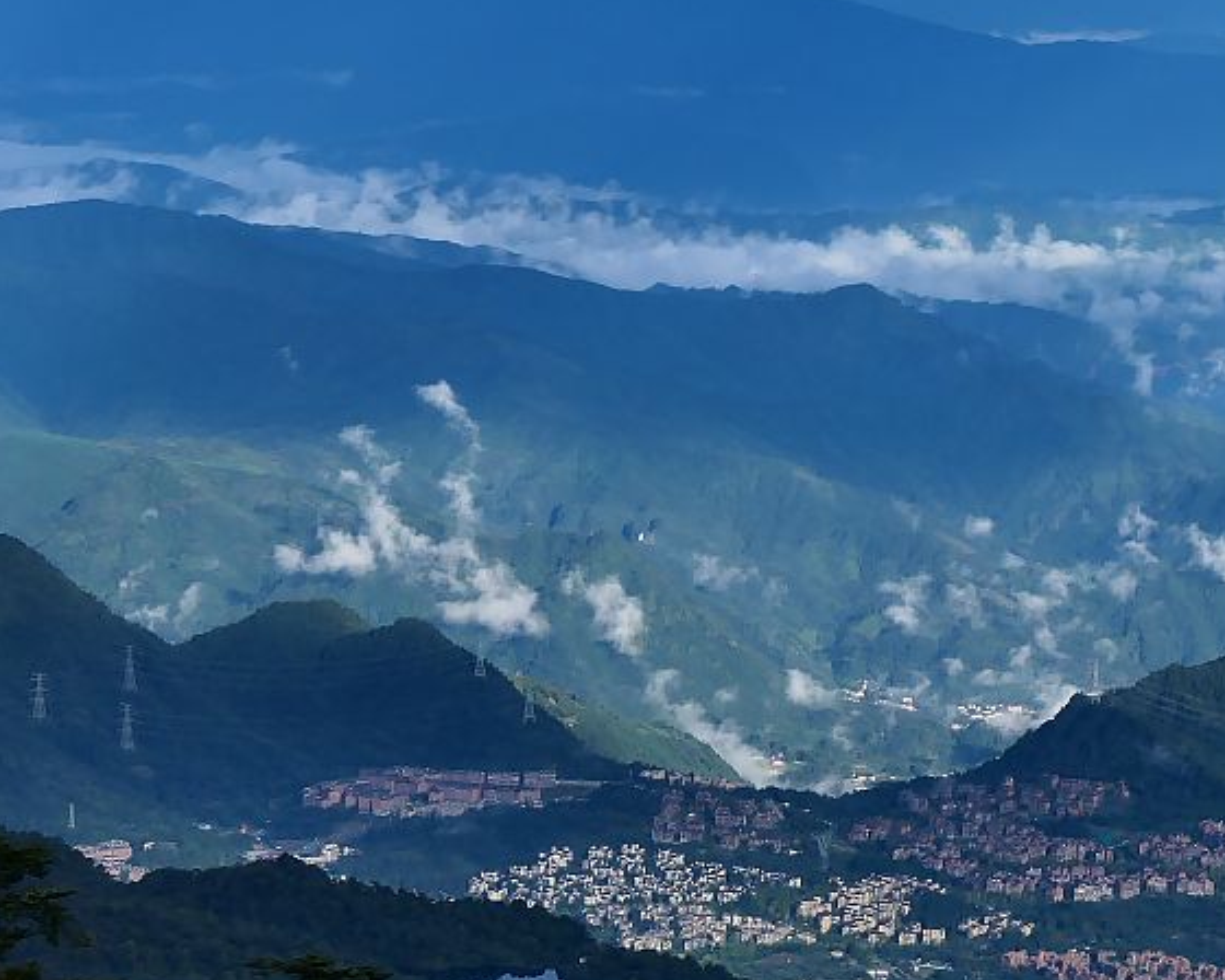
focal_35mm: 207
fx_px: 7505
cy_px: 606
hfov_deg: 9.3
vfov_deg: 7.5
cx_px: 1304
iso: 200
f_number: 8
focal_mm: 37.9
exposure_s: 1/400
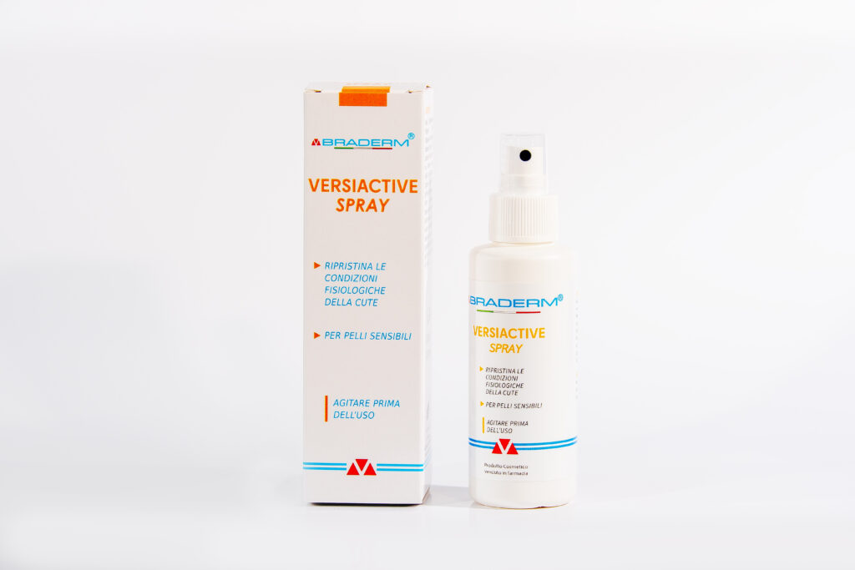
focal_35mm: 108
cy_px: 285
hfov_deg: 18.9
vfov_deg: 12.7
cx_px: 428
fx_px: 2565
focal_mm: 72
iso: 100
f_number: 5.6
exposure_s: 1/250
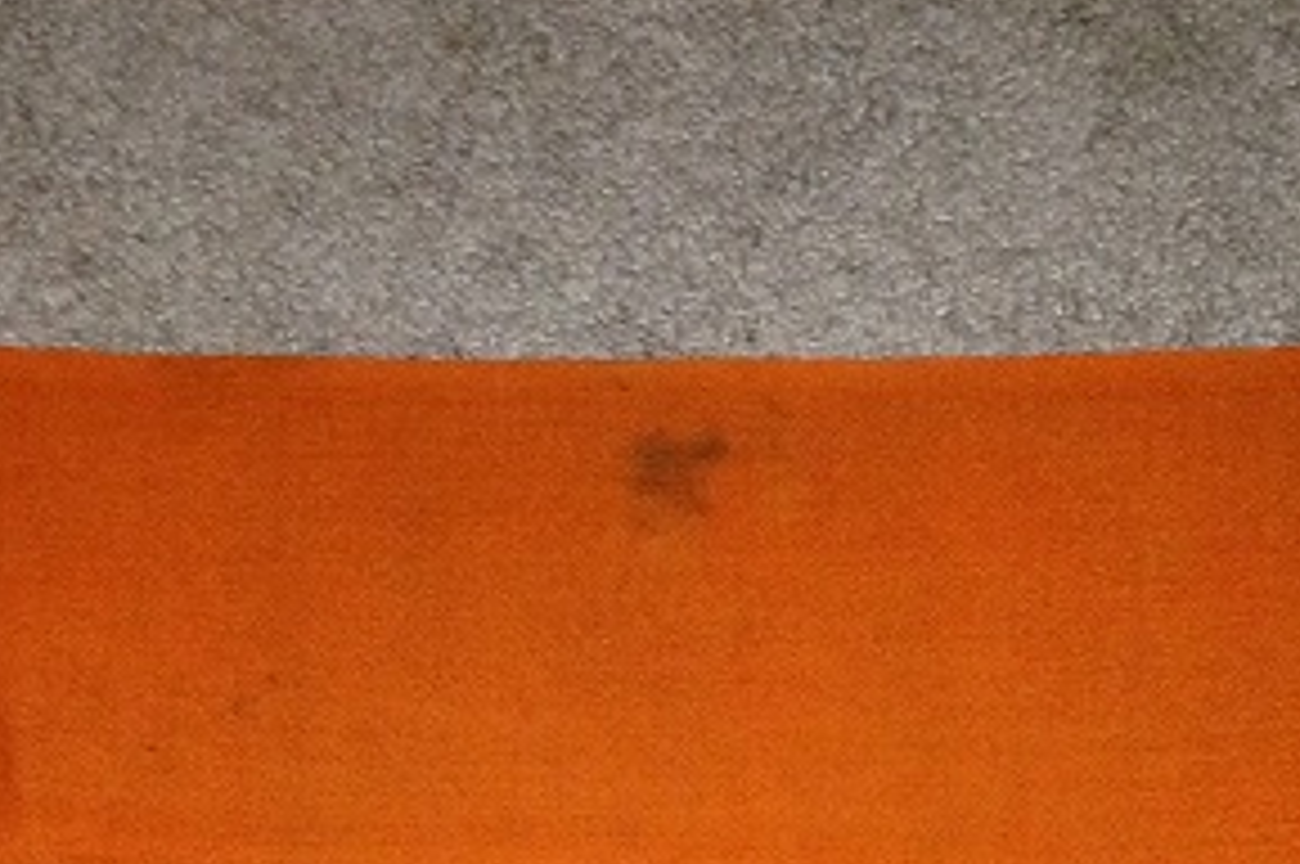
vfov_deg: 13.2
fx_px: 3499
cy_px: 1354
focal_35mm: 97
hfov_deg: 21.0
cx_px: 855
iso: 160
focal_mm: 4.12
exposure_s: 1/16
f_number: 2.4
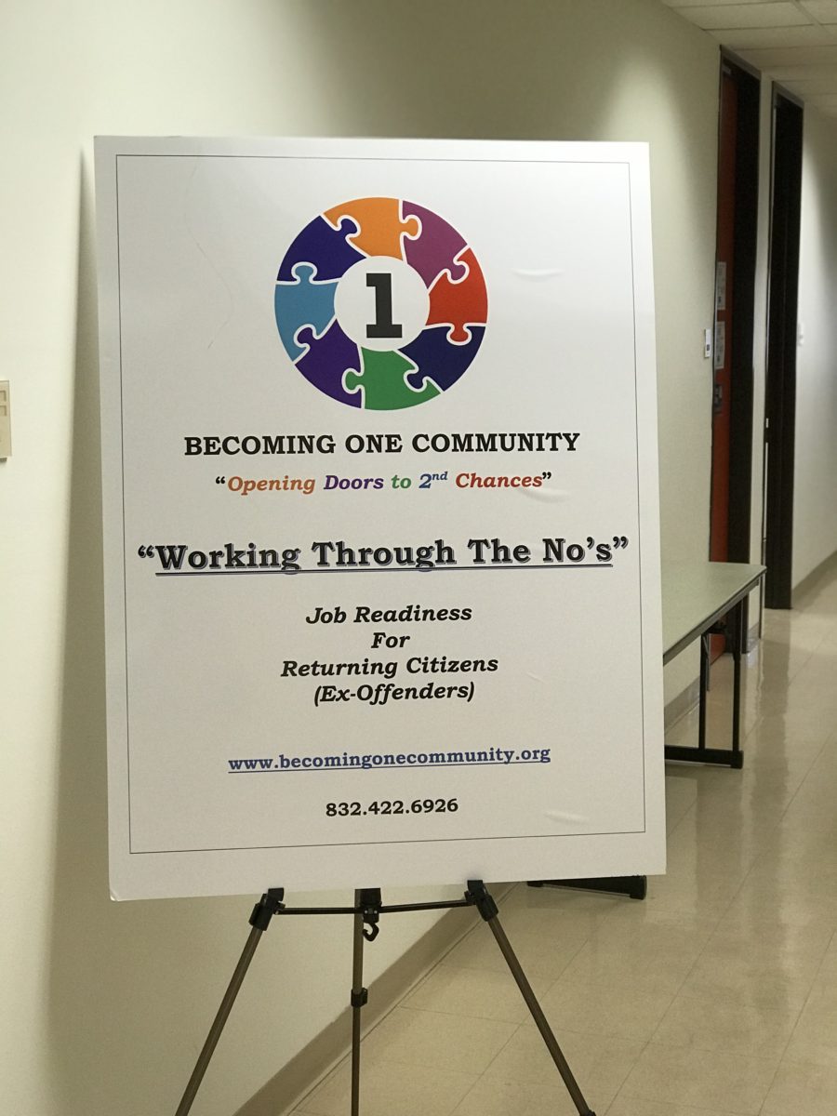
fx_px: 1838
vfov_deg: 33.8
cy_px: 558
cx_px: 418
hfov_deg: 25.7
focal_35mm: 57
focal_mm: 6.6
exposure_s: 1/60
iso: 100
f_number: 2.8
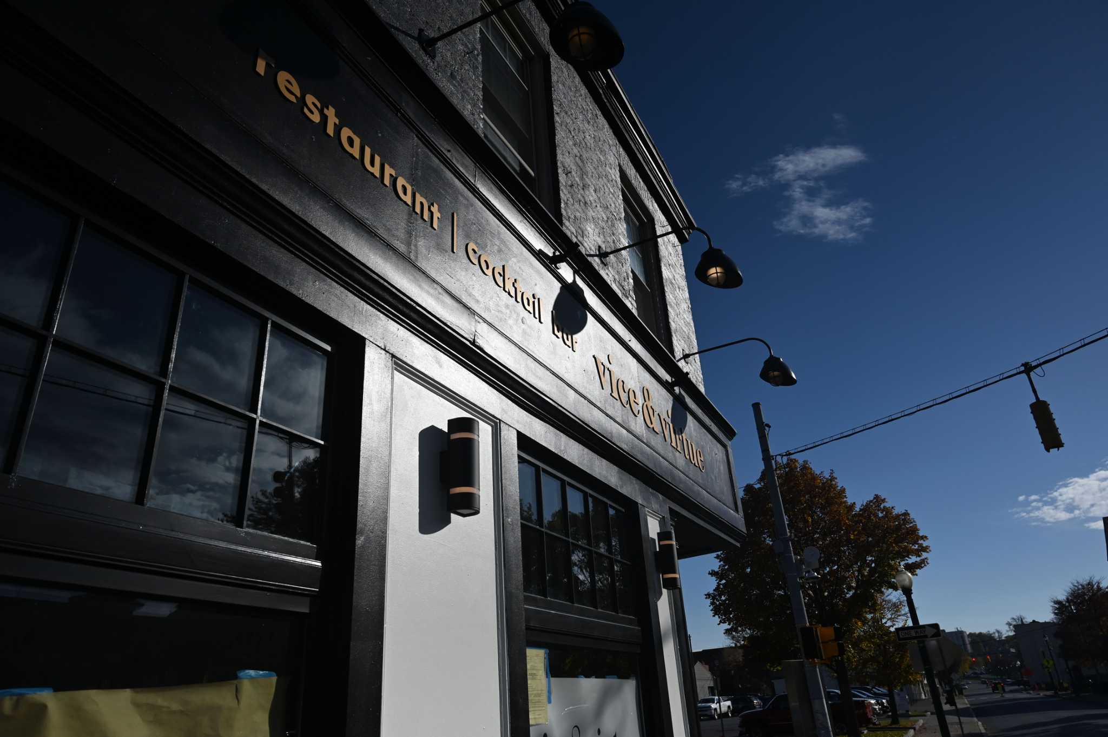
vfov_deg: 53.1
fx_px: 738
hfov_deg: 73.8
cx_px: 554
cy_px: 368
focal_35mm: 24
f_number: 7.1
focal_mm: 24
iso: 450
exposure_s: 1/8000
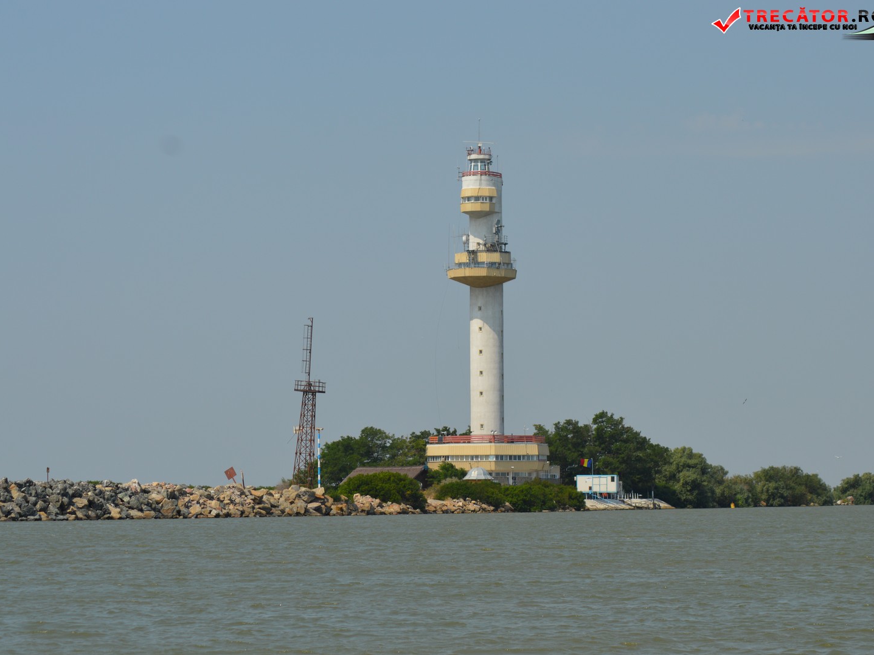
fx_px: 2879
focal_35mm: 114
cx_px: 473
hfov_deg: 17.3
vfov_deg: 13.0
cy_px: 328
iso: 100
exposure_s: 1/640
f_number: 6.3
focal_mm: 70
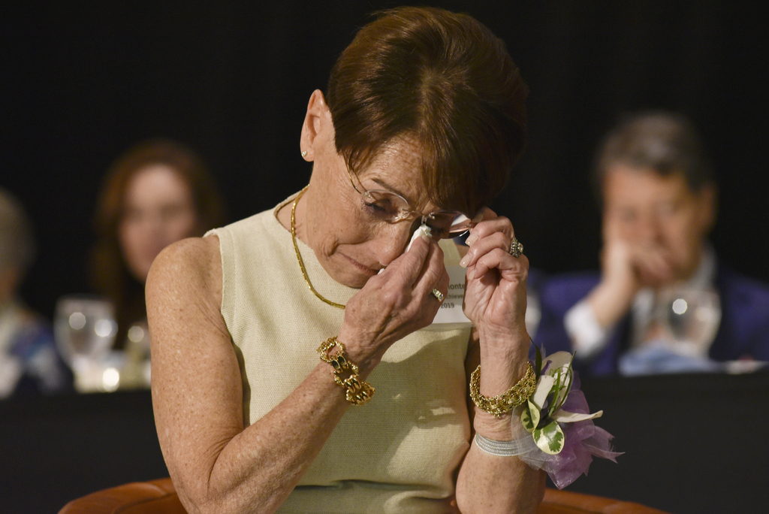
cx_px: 384
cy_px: 257
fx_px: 3847
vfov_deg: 7.6
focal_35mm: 180
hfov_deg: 11.4
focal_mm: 180
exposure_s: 1/250
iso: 3200
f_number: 5.6
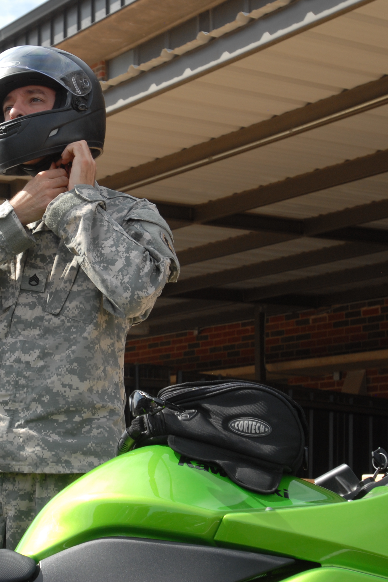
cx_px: 23
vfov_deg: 27.7
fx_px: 1180
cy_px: 287
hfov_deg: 18.3
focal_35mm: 73
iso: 200
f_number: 8
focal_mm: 32
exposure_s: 1/250
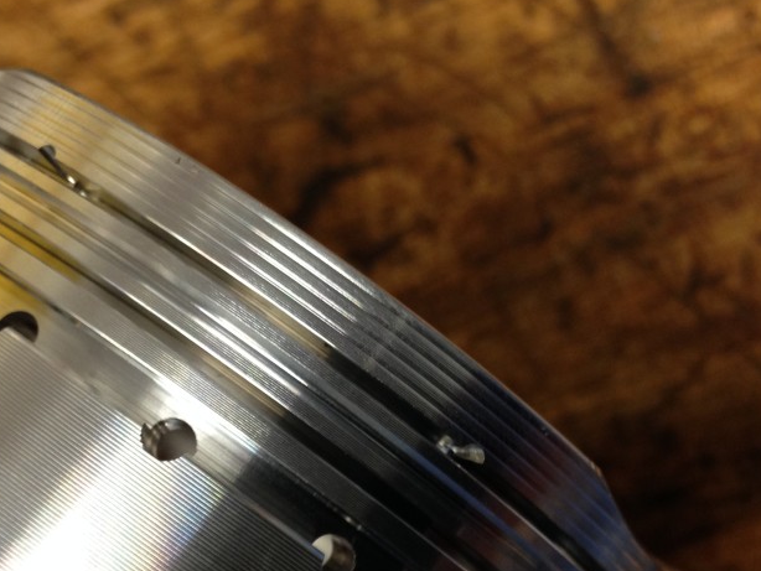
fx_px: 1210
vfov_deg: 26.4
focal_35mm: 55
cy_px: 380
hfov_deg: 34.9
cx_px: 358
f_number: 2.4
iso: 100
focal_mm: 4.12
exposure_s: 1/20
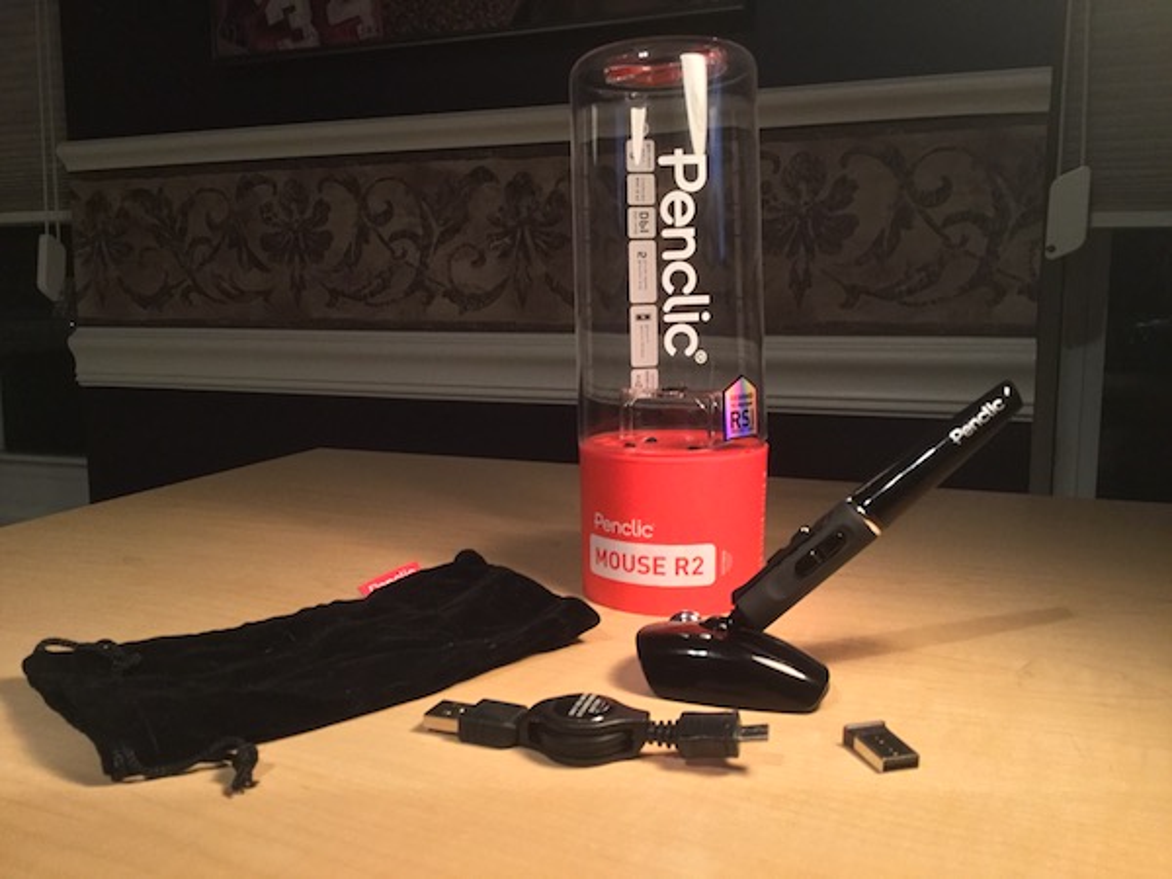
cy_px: 440
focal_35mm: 31
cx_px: 586
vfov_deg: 45.4
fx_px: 1050
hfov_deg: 58.4
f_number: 2.4
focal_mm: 3.3
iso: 200
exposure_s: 1/17
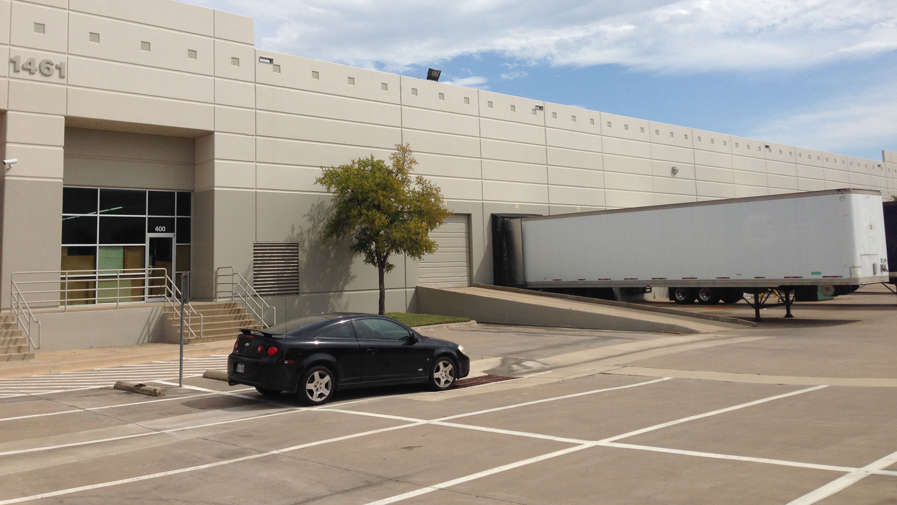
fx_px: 856
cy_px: 178
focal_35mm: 36
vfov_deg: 32.6
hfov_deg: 55.3
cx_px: 448
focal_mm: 4.12
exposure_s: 1/3195
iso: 50
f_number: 2.4
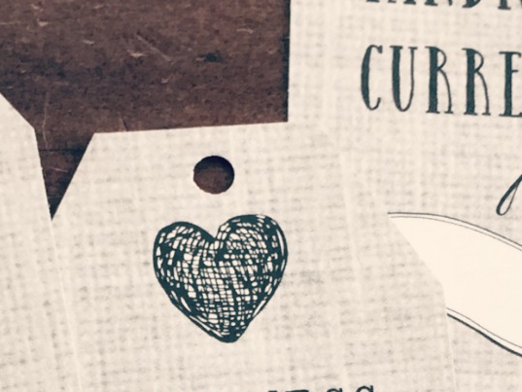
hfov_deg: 25.5
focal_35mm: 75
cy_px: 425
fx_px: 1131
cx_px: 91
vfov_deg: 18.9
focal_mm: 4.15
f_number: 2.2
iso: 50
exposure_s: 1/120
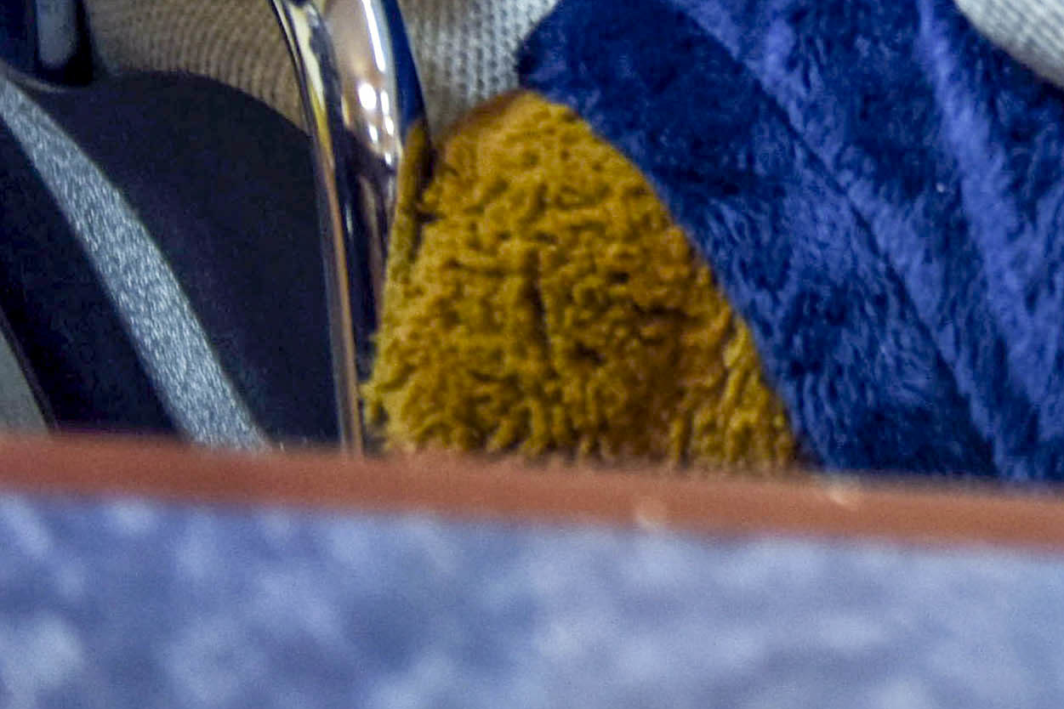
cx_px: 2877
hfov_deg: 5.7
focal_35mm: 343
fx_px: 10137
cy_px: -1090
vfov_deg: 3.9
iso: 640
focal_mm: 60
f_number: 2.8
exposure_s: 1/50
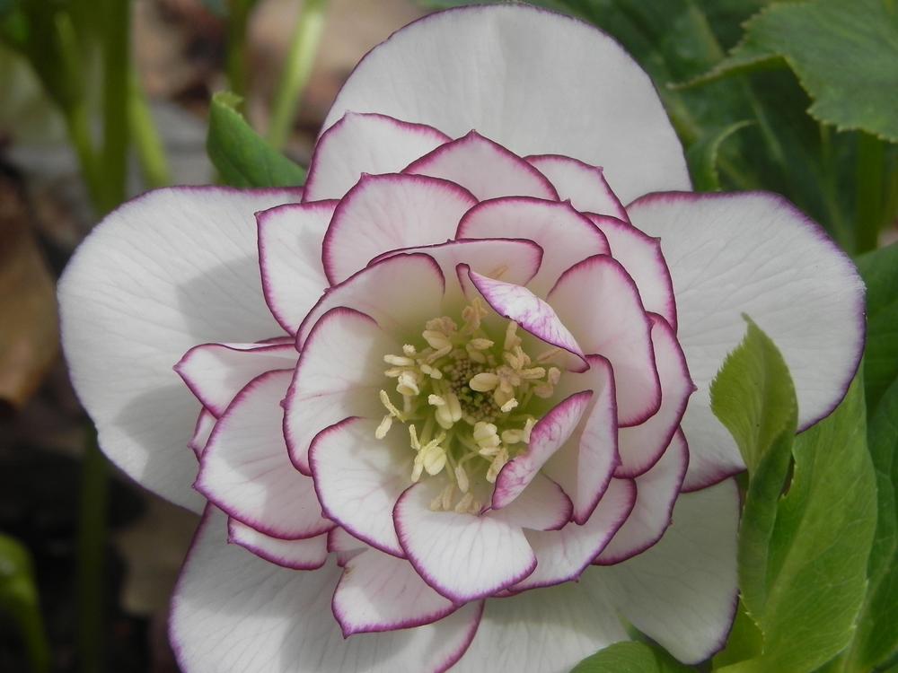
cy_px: 336
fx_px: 2205
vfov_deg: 17.4
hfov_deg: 23.0
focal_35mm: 85
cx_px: 449
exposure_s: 1/277
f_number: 6.3
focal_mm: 15.1
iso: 160
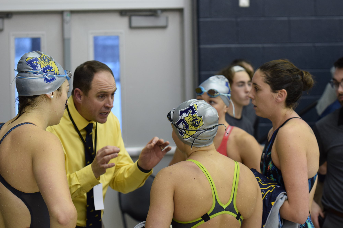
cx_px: 172
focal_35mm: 105
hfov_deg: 19.5
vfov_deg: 13.0
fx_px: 1000
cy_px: 114
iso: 800
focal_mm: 70
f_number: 2.8
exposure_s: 1/200
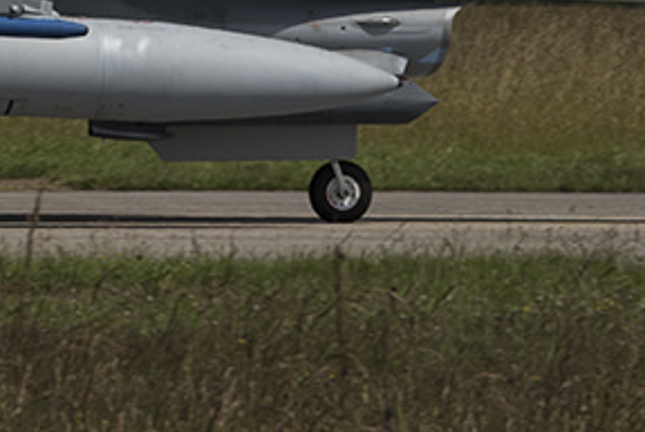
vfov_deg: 4.9
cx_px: 4
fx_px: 4970
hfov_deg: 7.4
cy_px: -244
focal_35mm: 277
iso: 125
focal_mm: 78
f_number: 11
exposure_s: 1/400
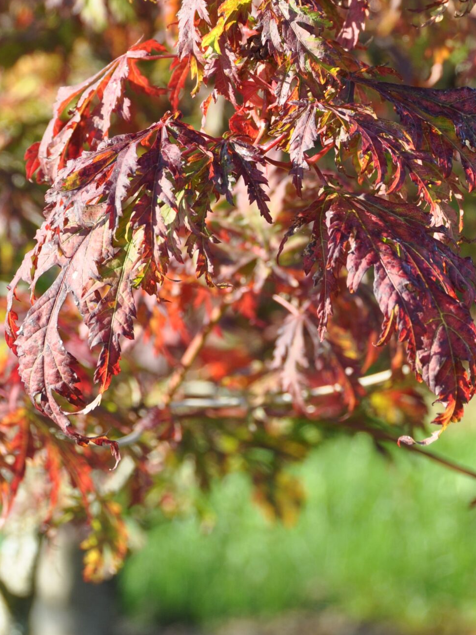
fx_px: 3118
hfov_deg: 8.7
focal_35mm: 170
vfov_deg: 11.5
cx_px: 279
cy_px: 11
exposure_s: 1/160
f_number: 8
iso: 200
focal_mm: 60
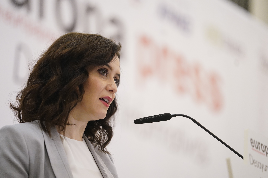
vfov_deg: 6.9
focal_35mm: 200
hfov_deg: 10.3
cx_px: 134
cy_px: 89
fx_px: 1489
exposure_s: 1/640
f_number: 2.8
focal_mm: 200
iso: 2500
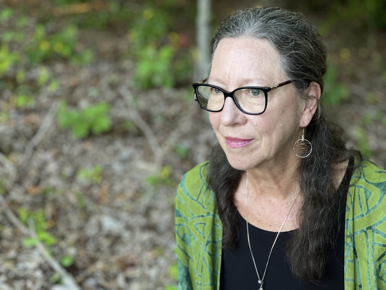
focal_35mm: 77
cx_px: 193
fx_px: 859
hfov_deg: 25.3
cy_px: 145
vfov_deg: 19.1
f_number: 2.8
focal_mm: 9
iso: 200
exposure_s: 1/121
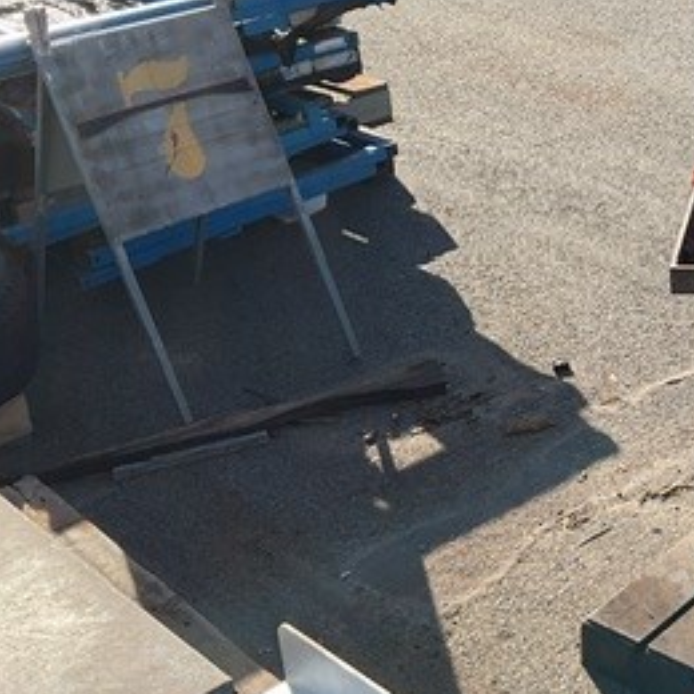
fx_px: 1429
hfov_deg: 24.9
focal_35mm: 63
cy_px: 152
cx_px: 809
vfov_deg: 26.8
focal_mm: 3
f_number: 1.8
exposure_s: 1/1098
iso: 16
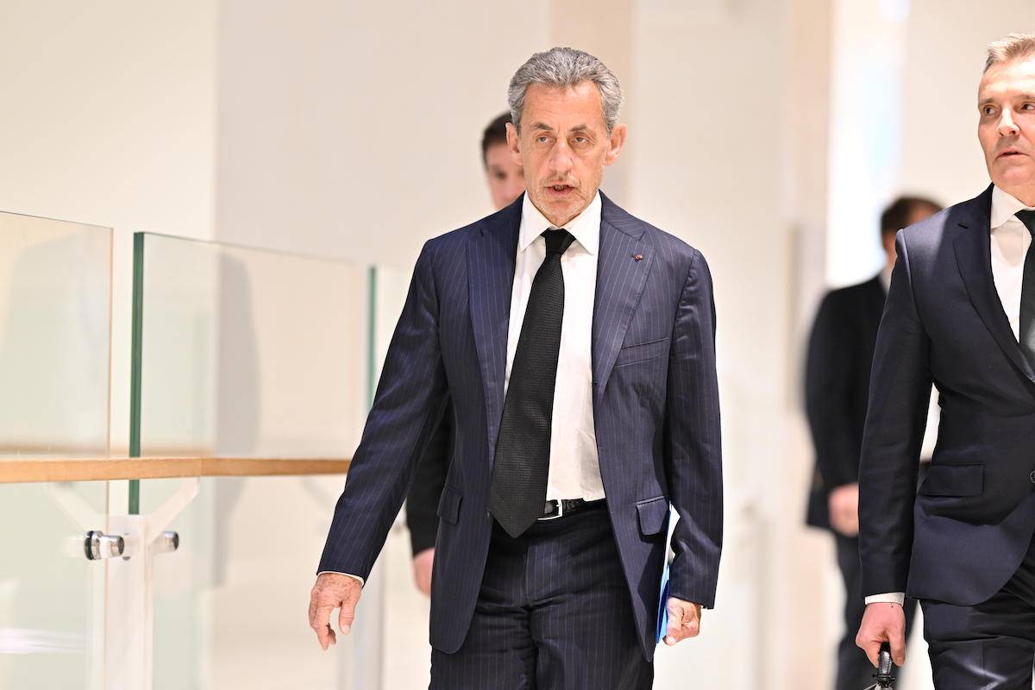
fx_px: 3881
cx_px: 518
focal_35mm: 135
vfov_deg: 10.2
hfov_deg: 15.2
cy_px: 345
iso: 2000
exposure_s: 1/400
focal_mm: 135
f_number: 1.8
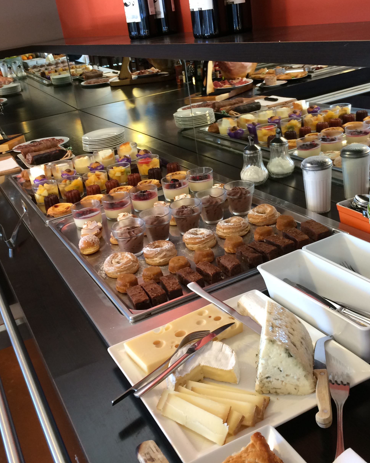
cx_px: 186
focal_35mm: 38
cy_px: 231
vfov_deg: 47.9
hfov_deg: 39.2
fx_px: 520
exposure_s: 1/33
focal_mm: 4.15
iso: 100
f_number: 2.2
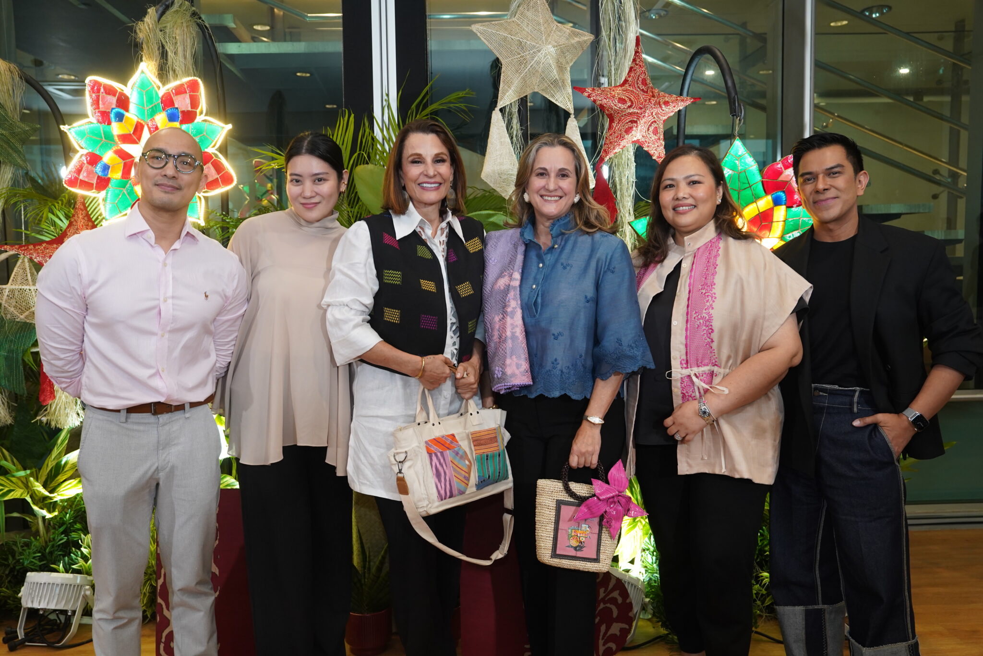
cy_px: 328
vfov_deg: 43.6
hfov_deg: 61.9
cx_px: 492
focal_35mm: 30
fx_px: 819
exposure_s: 1/125
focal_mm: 30
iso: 1600
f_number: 4
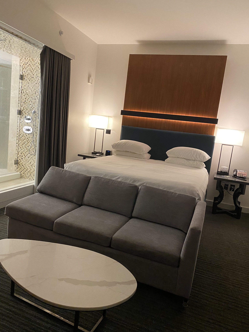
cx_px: 124
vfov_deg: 67.3
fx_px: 249
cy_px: 166
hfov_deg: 53.1
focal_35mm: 26
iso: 500
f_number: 1.8
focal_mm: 4.25
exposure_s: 1/60
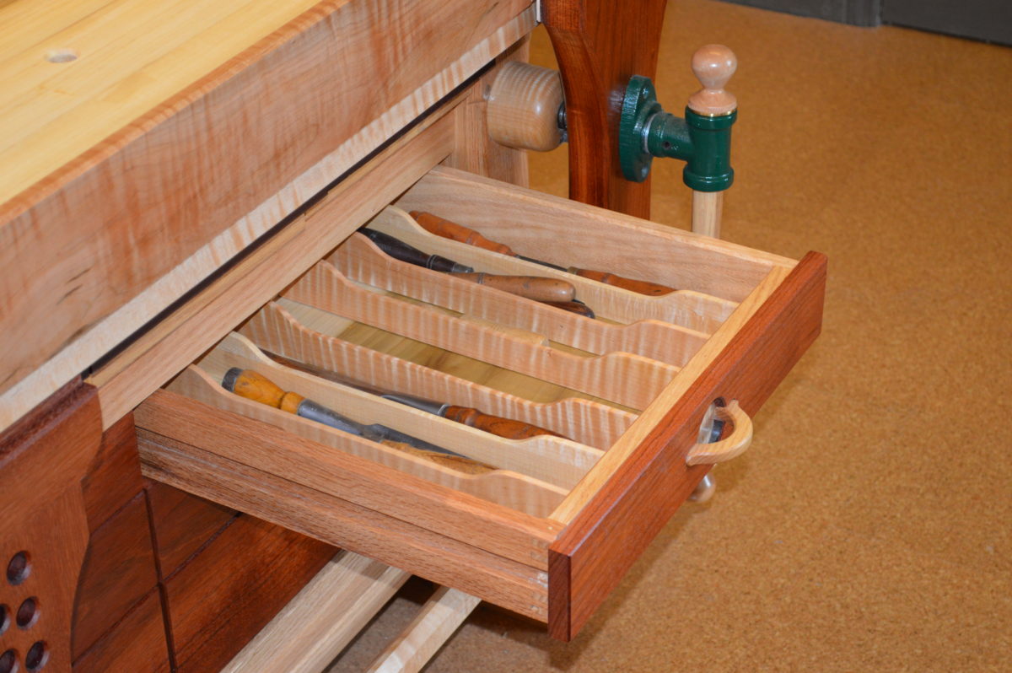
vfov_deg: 18.9
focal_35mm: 72
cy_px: 336
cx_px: 506
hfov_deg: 28.1
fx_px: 2022
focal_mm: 48
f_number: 5.3
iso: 800
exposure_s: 1/60
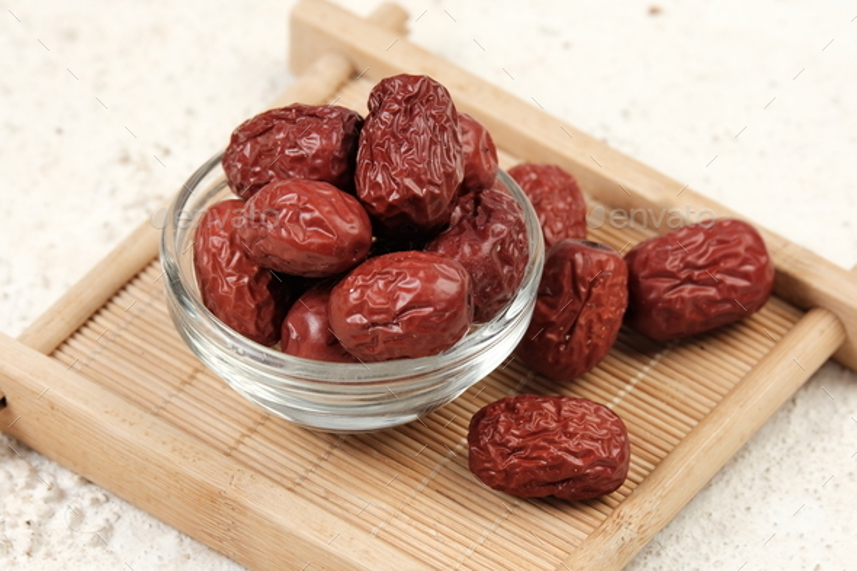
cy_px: 286
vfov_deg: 4.6
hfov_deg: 6.9
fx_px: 7139
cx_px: 428
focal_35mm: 300
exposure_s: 1/125
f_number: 10
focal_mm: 200
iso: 160
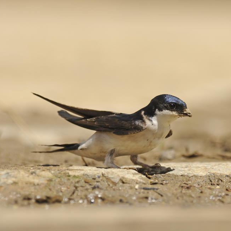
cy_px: 116
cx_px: 147
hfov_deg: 1.8
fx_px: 7263
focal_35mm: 962
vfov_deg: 1.8
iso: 250
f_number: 8
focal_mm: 500
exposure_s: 1/1250
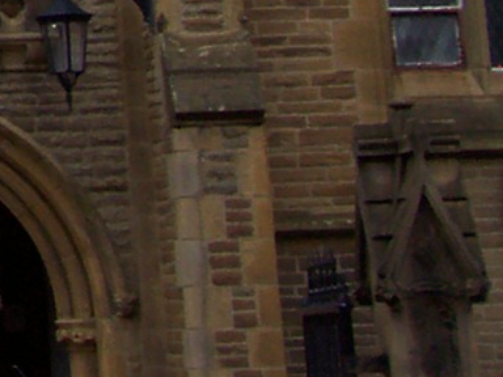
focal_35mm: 204
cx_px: -854
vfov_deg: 6.8
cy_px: -563
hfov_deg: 8.5
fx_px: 2964
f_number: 5.1
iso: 80
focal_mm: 5.6
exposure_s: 1/479
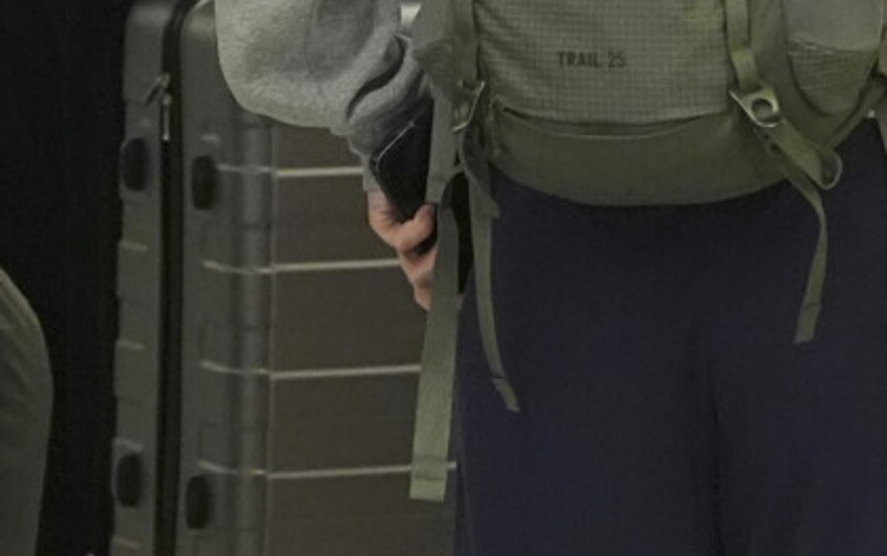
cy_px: -210
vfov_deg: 3.1
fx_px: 10207
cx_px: 1738
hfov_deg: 4.9
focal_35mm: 422
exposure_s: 1/320
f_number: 4.5
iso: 4000
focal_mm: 85
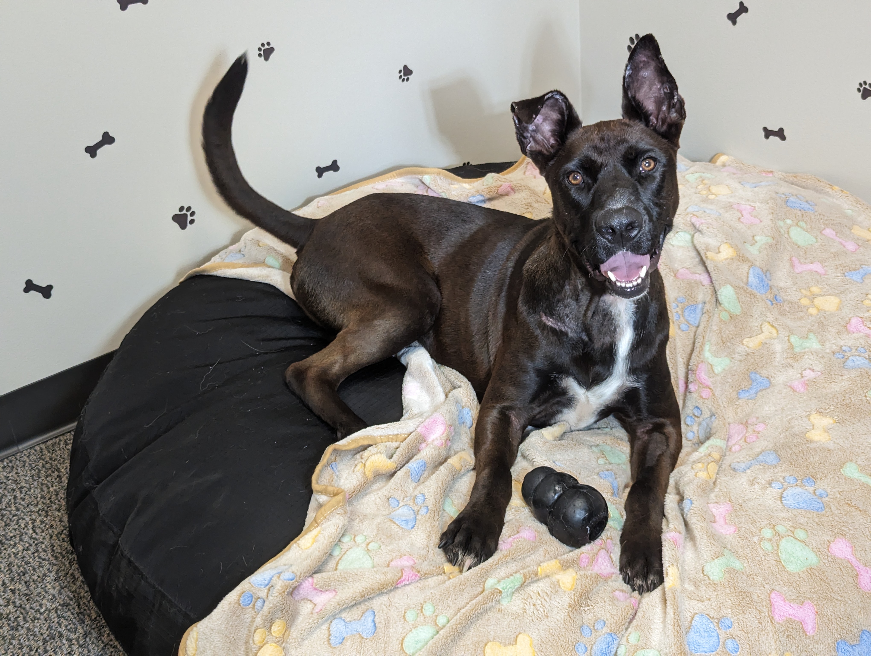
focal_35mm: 48
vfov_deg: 30.3
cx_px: 436
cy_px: 328
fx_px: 1209
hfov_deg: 39.6
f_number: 1.85
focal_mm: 6.81
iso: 327
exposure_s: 1/120
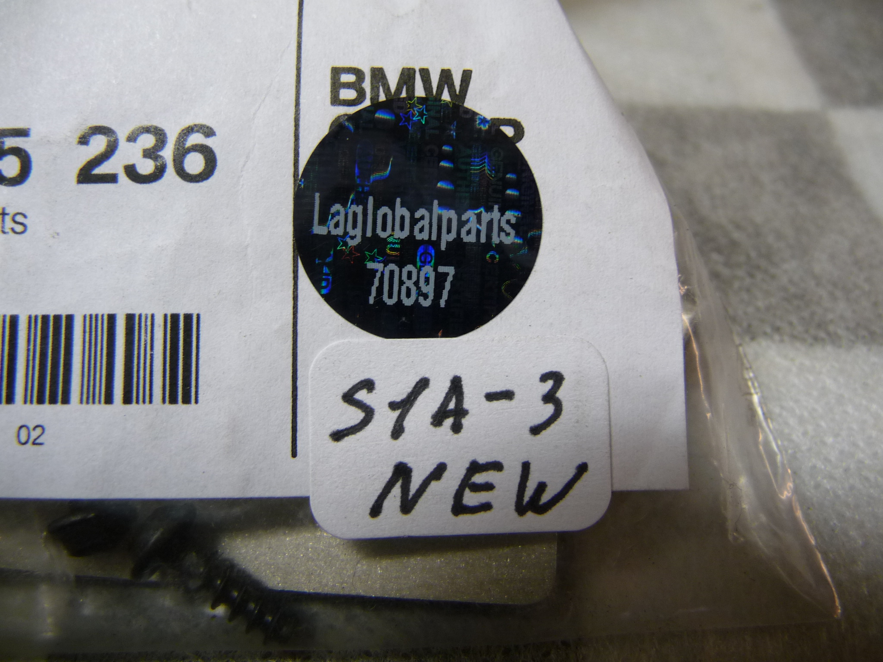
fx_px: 714
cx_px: 442
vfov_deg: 49.7
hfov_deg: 63.4
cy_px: 331
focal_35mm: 28
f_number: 3.3
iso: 160
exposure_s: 1/30
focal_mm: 4.7
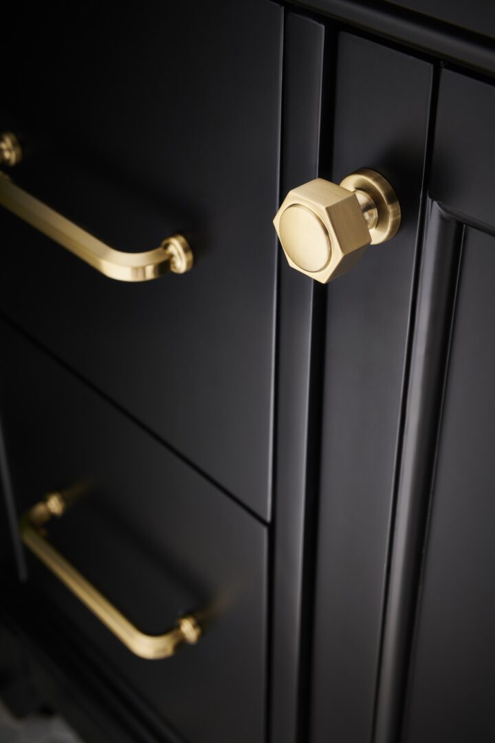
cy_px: 372
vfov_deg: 36.2
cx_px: 248
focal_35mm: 55
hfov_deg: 24.6
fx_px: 1134
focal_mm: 55
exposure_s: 6
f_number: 11
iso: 320
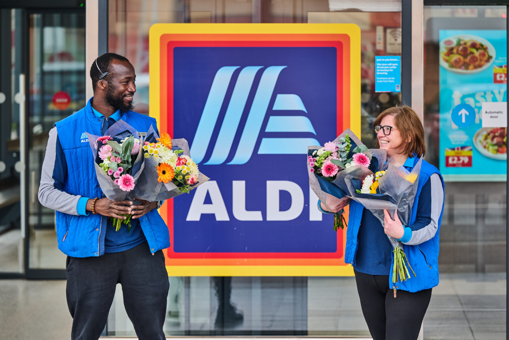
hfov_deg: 19.8
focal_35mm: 103
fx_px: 1456
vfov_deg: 13.3
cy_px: 170
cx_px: 254
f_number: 2.8
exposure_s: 1/500
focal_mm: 103
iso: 500
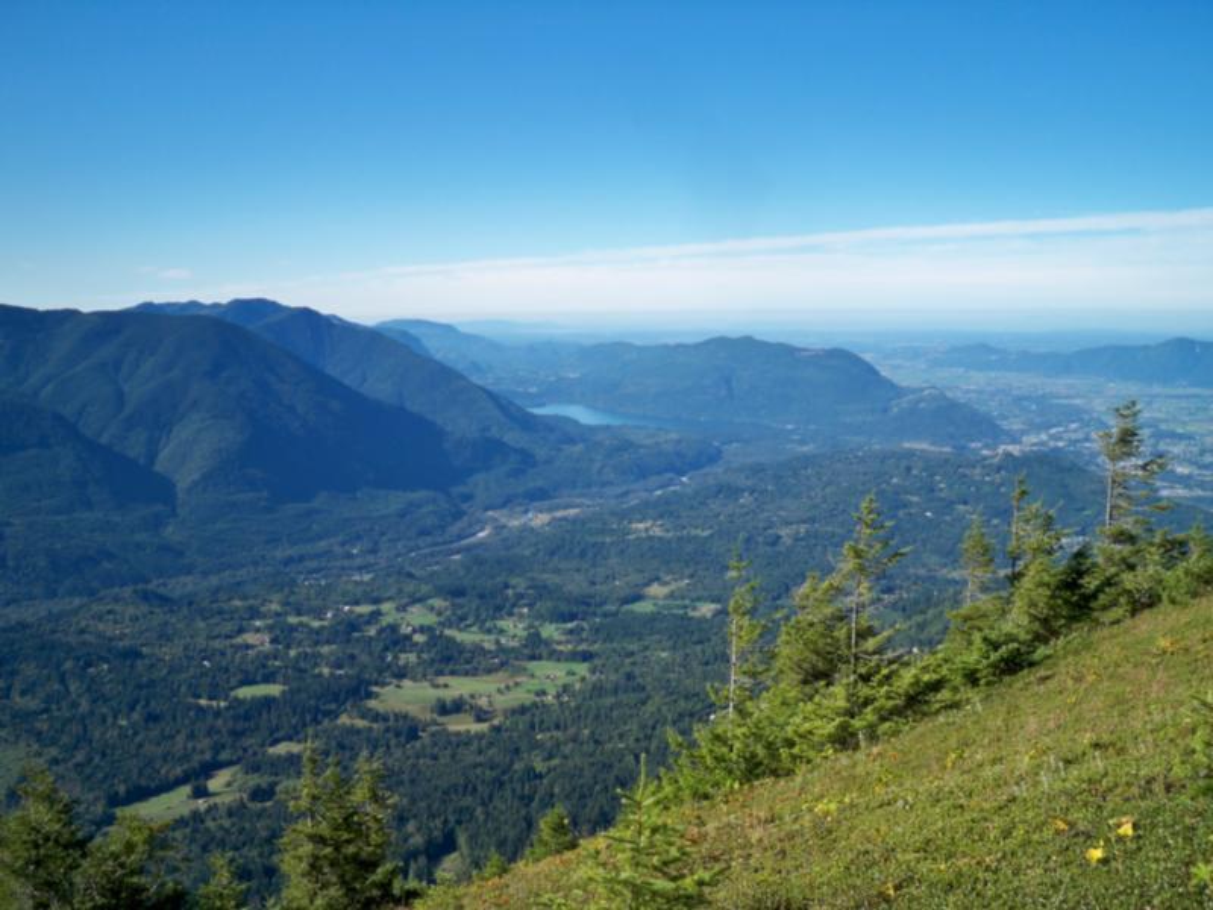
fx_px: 1226
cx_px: 606
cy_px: 455
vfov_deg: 40.7
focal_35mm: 35
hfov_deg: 52.6
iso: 80
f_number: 4.7
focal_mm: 6.3
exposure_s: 1/400
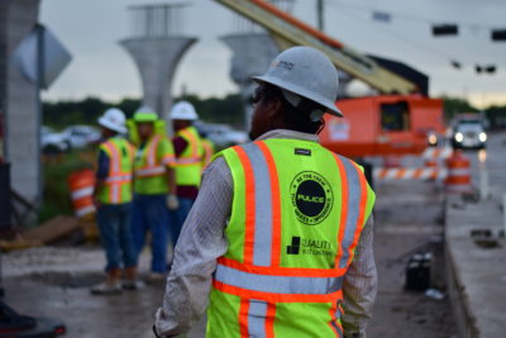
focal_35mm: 75
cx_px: 253
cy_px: 169
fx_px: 1054
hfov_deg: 27.0
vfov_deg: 18.2
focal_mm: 50
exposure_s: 1/640
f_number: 1.8
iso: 140
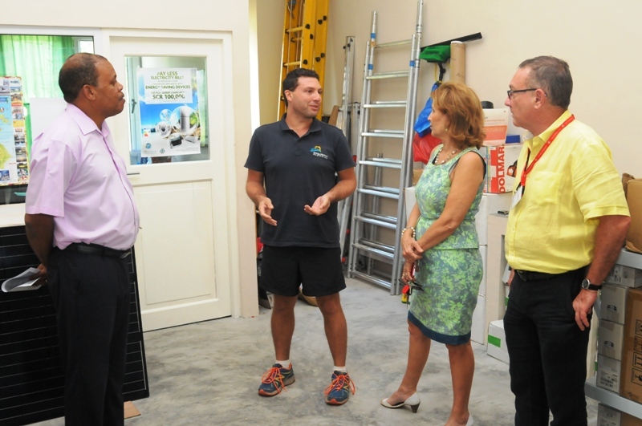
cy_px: 213
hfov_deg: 53.2
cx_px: 321
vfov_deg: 36.8
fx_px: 641
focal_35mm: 36
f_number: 5.6
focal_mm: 24
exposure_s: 1/200
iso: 2000
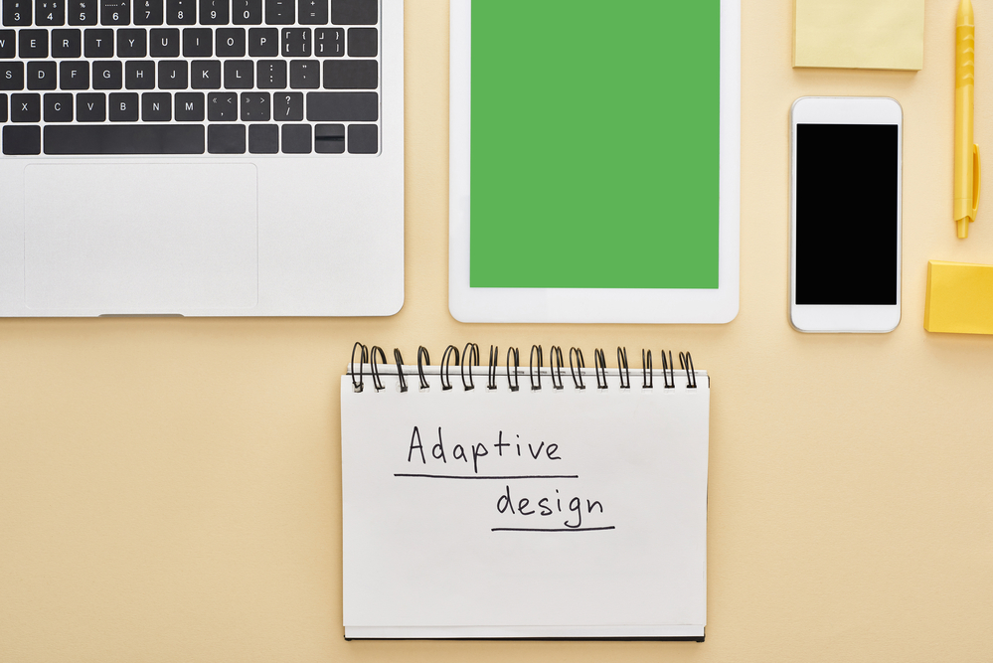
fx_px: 1380
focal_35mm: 50
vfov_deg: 27.0
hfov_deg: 39.6
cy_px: 332
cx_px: 496
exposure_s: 1/160
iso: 250
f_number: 9
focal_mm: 50
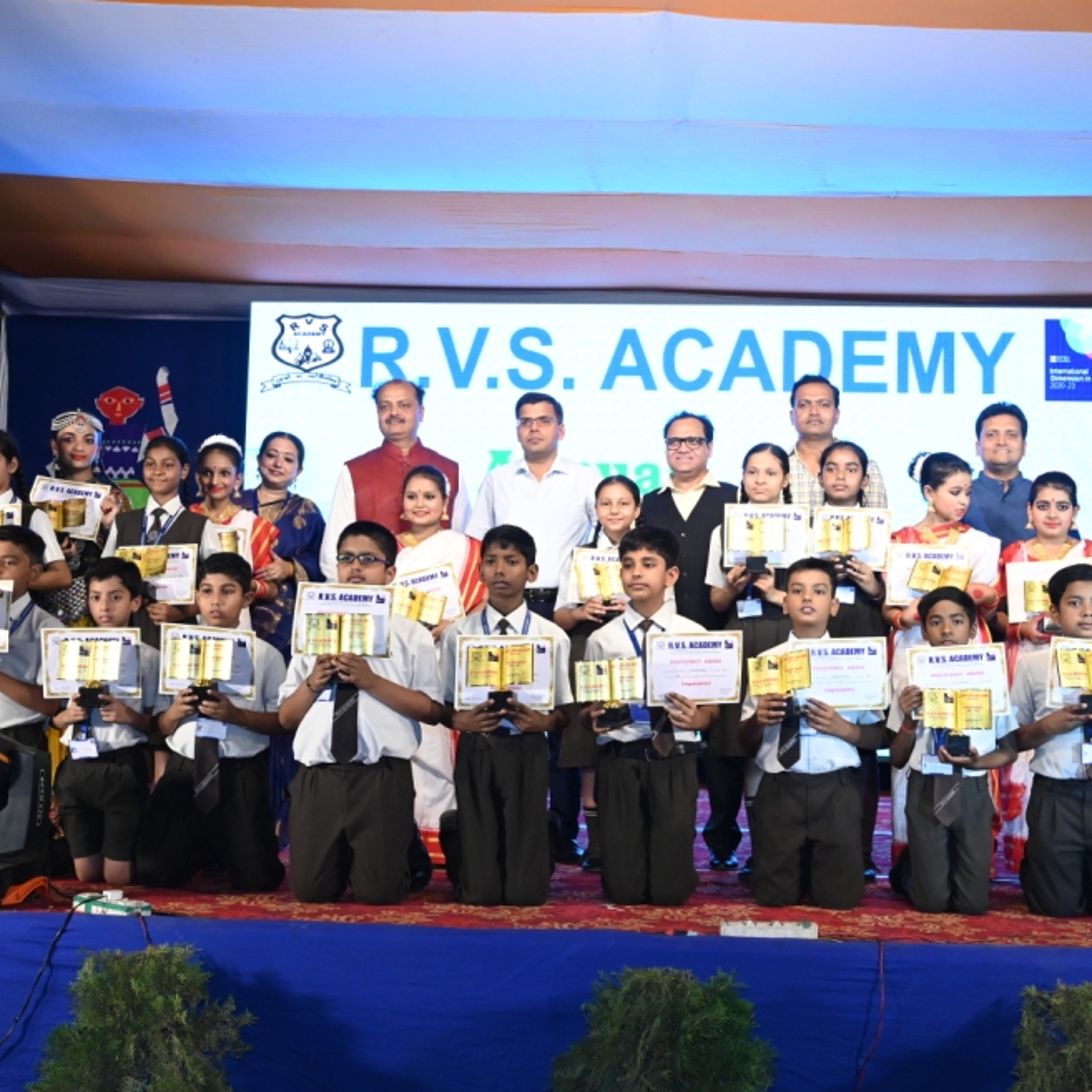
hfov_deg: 36.9
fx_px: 1630
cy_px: 563
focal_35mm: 46
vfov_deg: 37.0
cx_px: 637
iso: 2500
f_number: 6.3
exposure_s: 1/200
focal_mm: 34.5
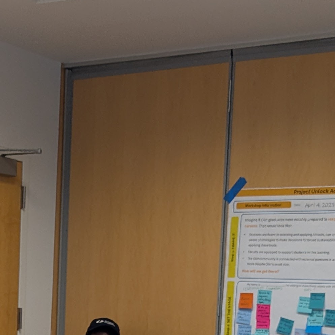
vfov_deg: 18.6
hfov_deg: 19.9
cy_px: 434
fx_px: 953
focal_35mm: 87
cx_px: 186
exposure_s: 1/120
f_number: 1.85
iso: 150
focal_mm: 6.81
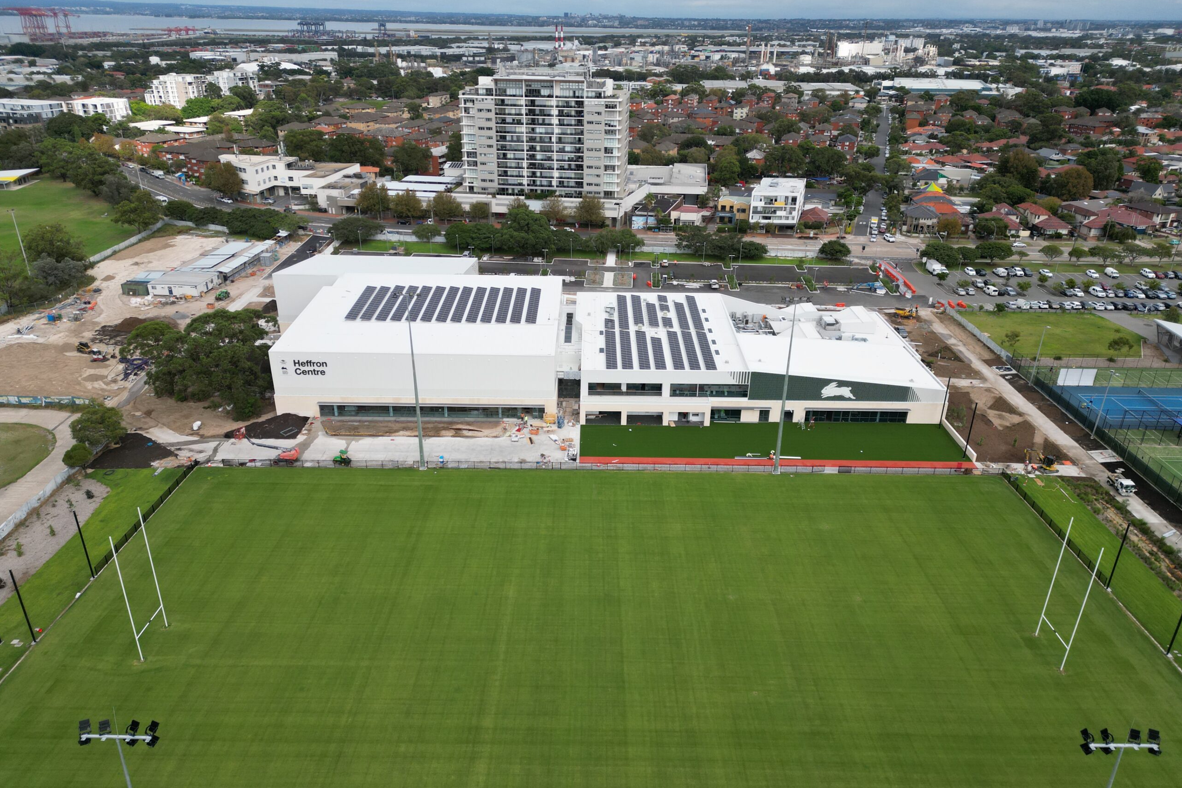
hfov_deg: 71.5
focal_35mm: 25
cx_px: 591
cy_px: 418
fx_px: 821
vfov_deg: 51.3
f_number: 1.7
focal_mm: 6.72
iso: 140
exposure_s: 1/2000
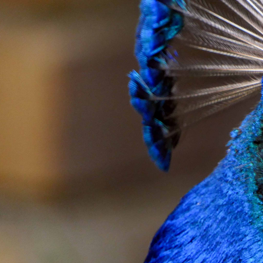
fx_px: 9438
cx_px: 351
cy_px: 79
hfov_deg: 1.6
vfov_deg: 1.6
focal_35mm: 1098
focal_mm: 176
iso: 800
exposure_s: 1/100
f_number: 5.6
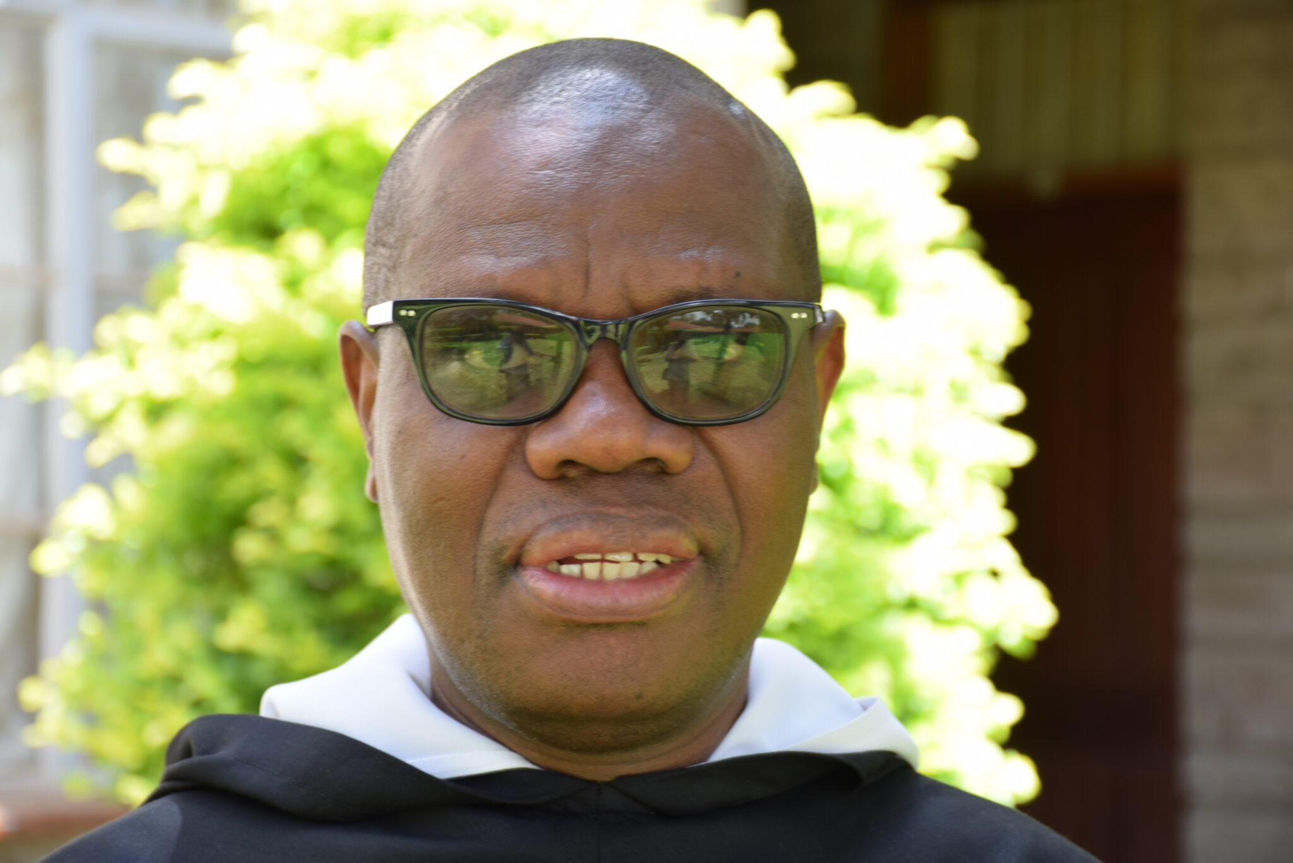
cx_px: 646
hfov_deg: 18.2
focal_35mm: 112
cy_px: 432
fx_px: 4042
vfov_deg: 12.2
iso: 160
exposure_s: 1/60
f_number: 5
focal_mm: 75
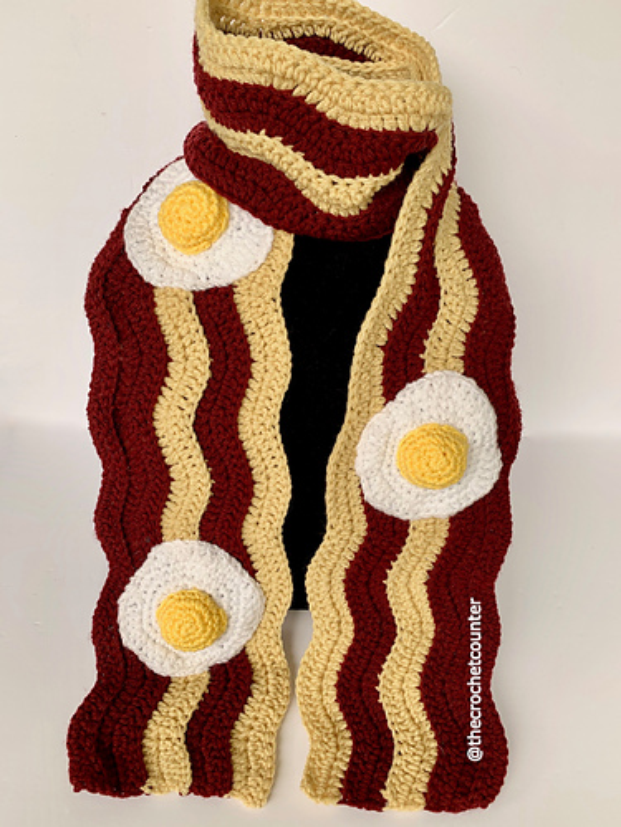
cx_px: 310
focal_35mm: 26
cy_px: 414
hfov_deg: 53.1
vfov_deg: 67.3
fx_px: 622
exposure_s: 1/179
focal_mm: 4.25
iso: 25
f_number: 1.8
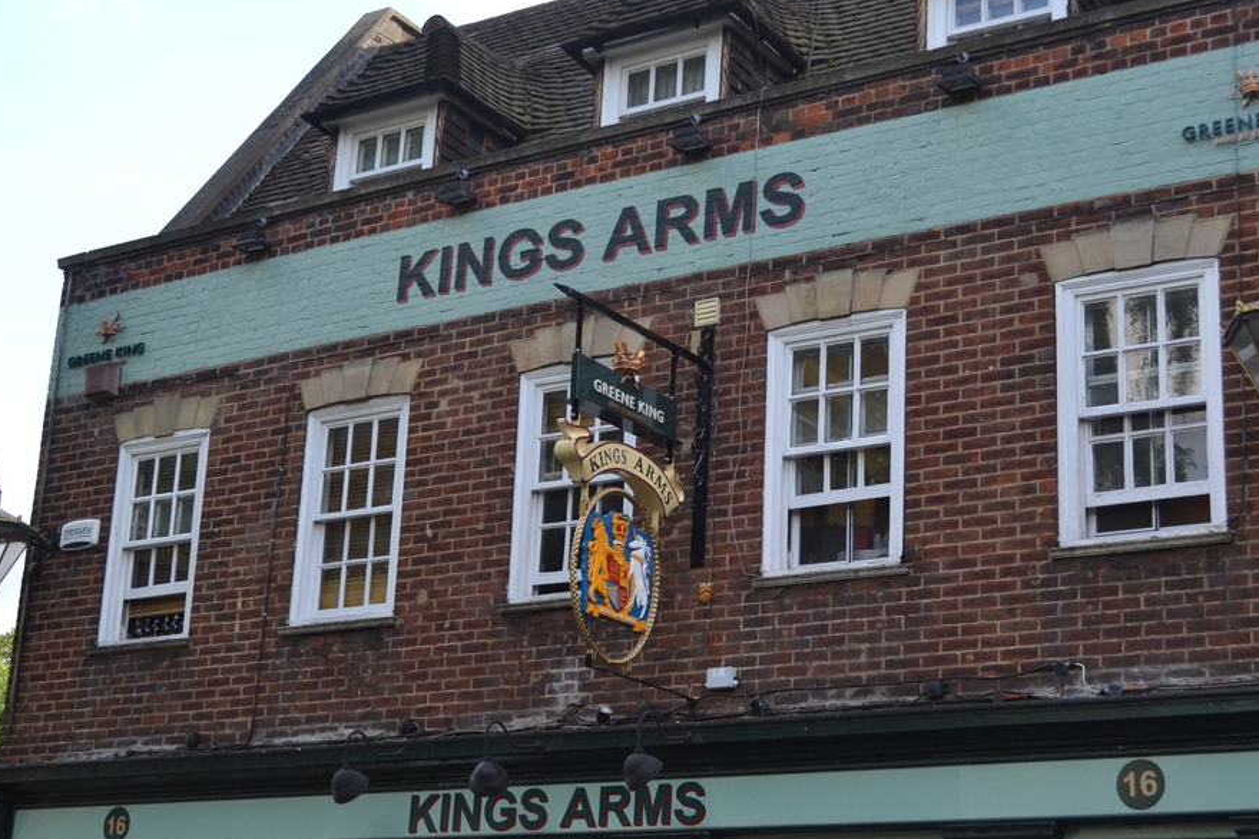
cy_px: 448
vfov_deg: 23.0
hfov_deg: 33.9
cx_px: 690
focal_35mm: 59
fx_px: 2063
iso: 560
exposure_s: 1/500
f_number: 4.5
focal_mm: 30
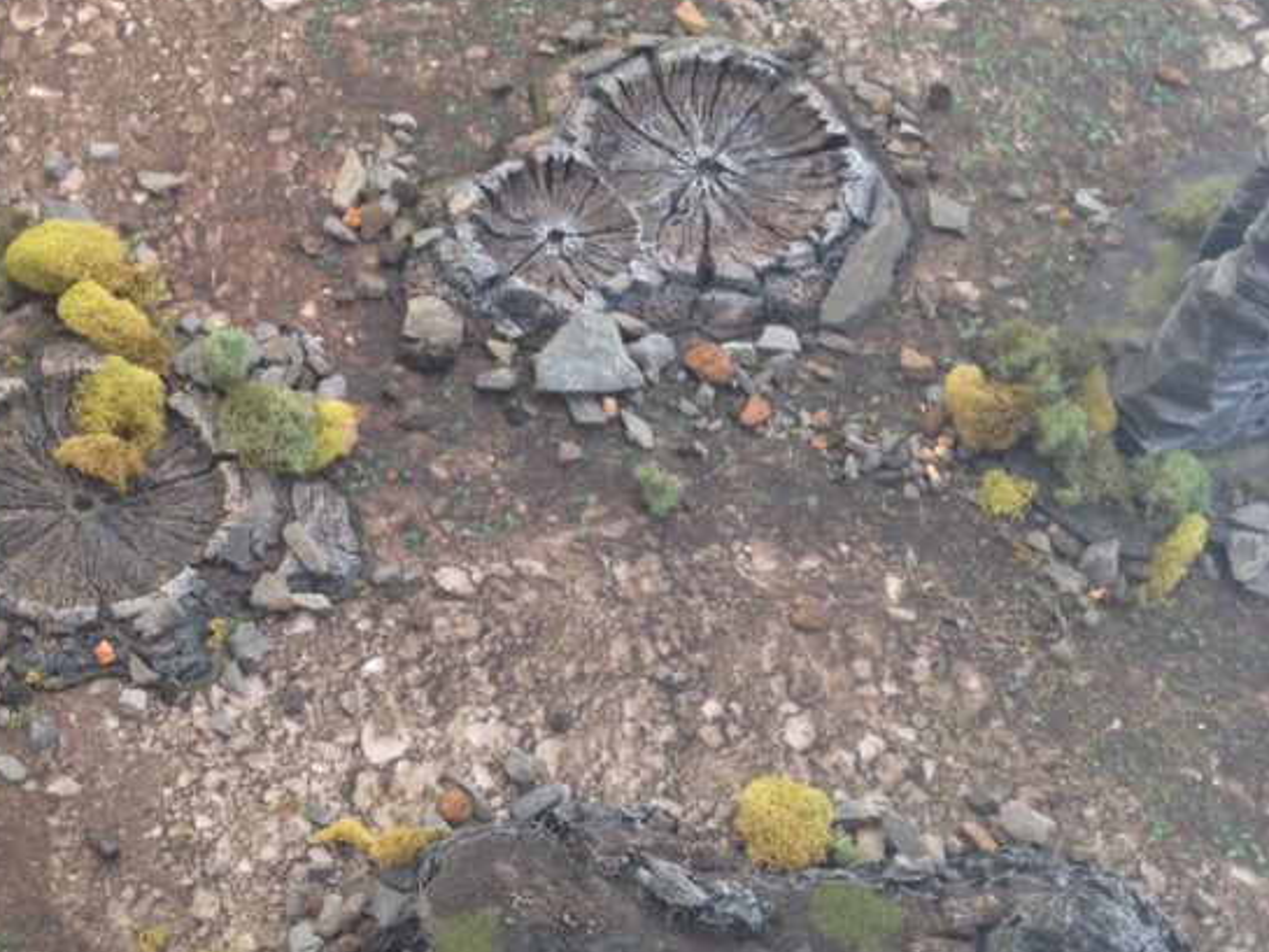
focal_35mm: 62
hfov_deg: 29.6
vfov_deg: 23.7
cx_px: 81
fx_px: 2273
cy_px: 431
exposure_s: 1/20
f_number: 2.4
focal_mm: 4.12
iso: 100
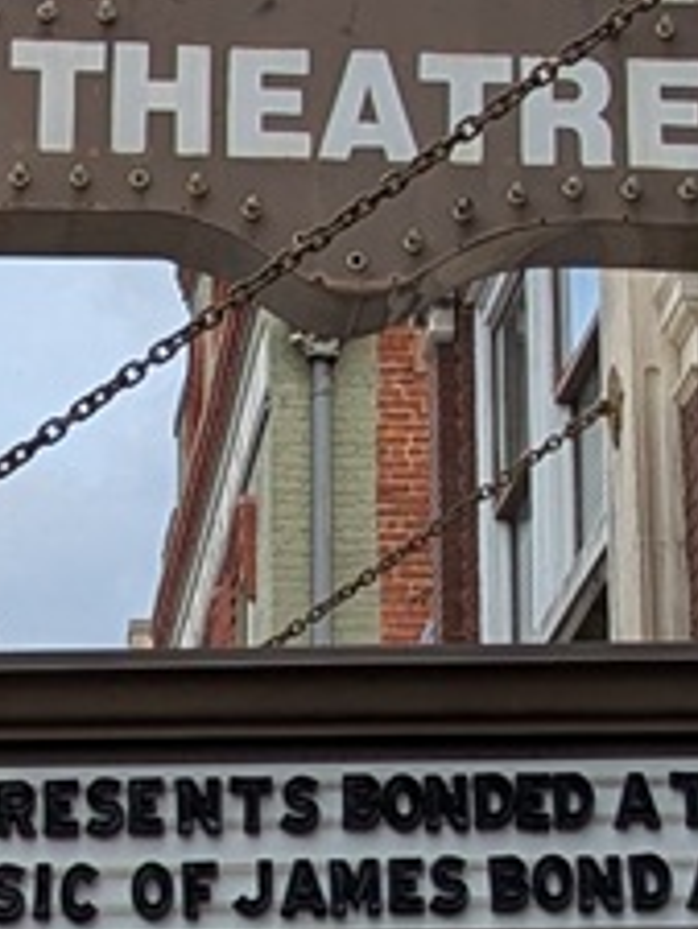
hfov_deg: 8.7
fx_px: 4566
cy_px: -35
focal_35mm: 170
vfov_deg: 11.5
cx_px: 347
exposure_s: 1/1490
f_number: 1.85
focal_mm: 6.81
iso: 50
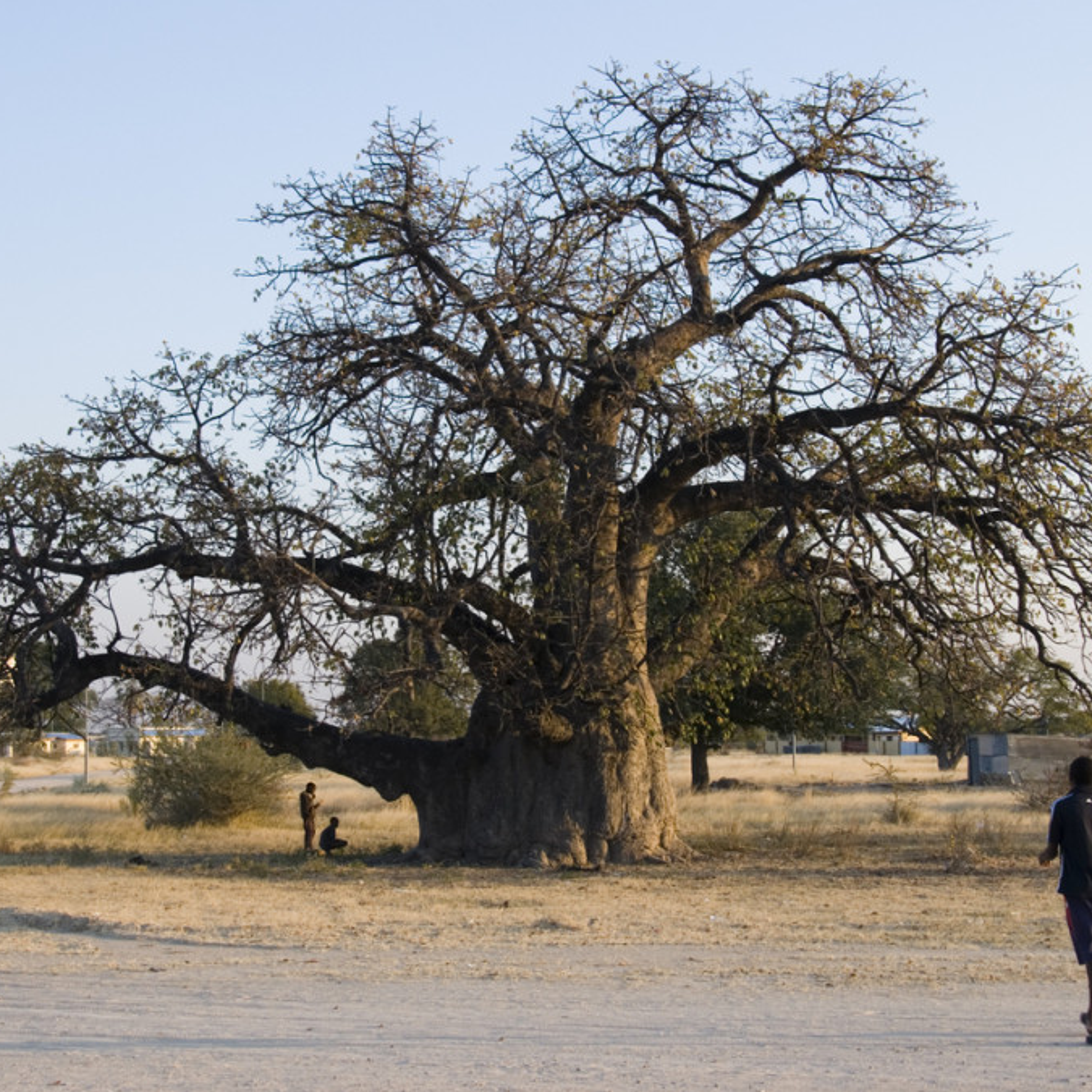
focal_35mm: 62
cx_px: 523
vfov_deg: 27.7
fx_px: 2213
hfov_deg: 27.7
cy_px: 548
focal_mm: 32
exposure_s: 1/100
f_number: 6.3
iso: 200
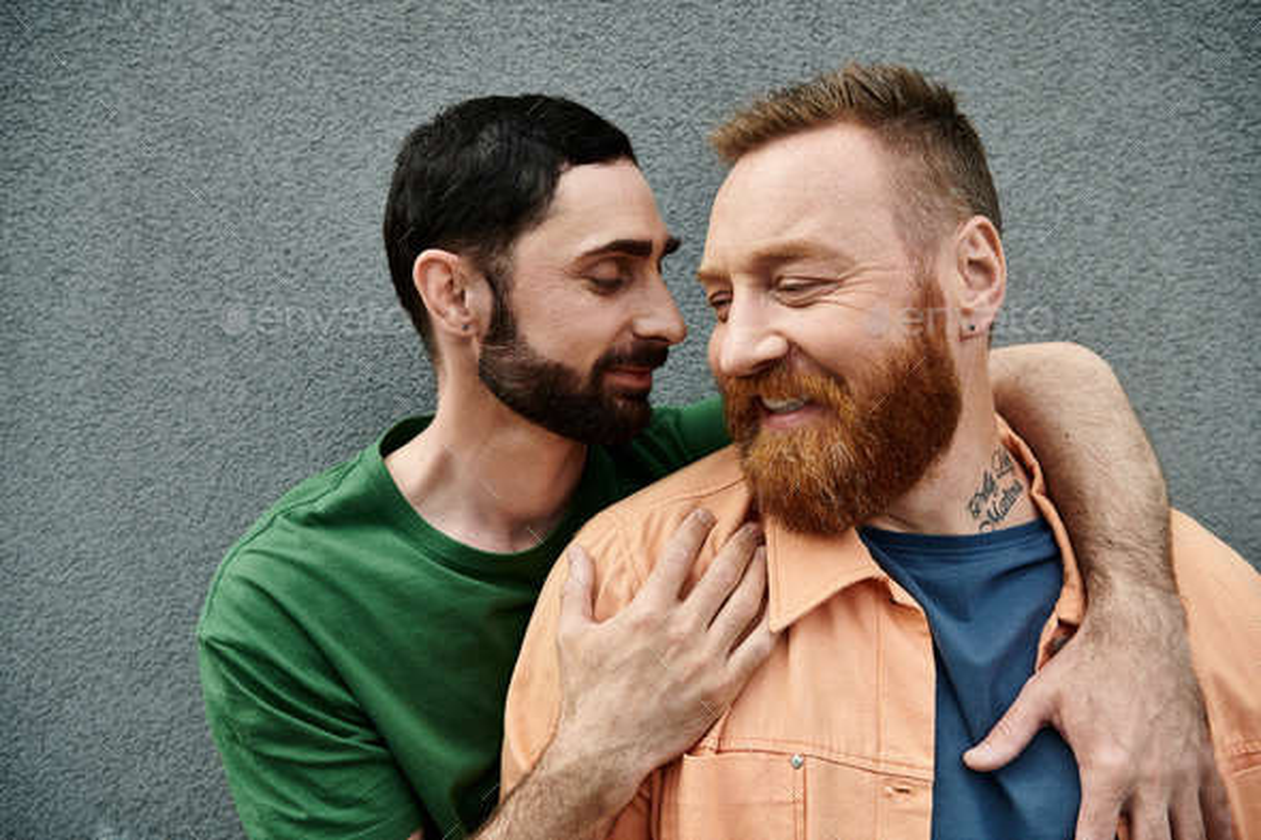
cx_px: 630
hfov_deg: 53.1
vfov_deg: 36.9
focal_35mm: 36
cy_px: 420
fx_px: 1261
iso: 100
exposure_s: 1/320
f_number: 4.5
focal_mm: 36
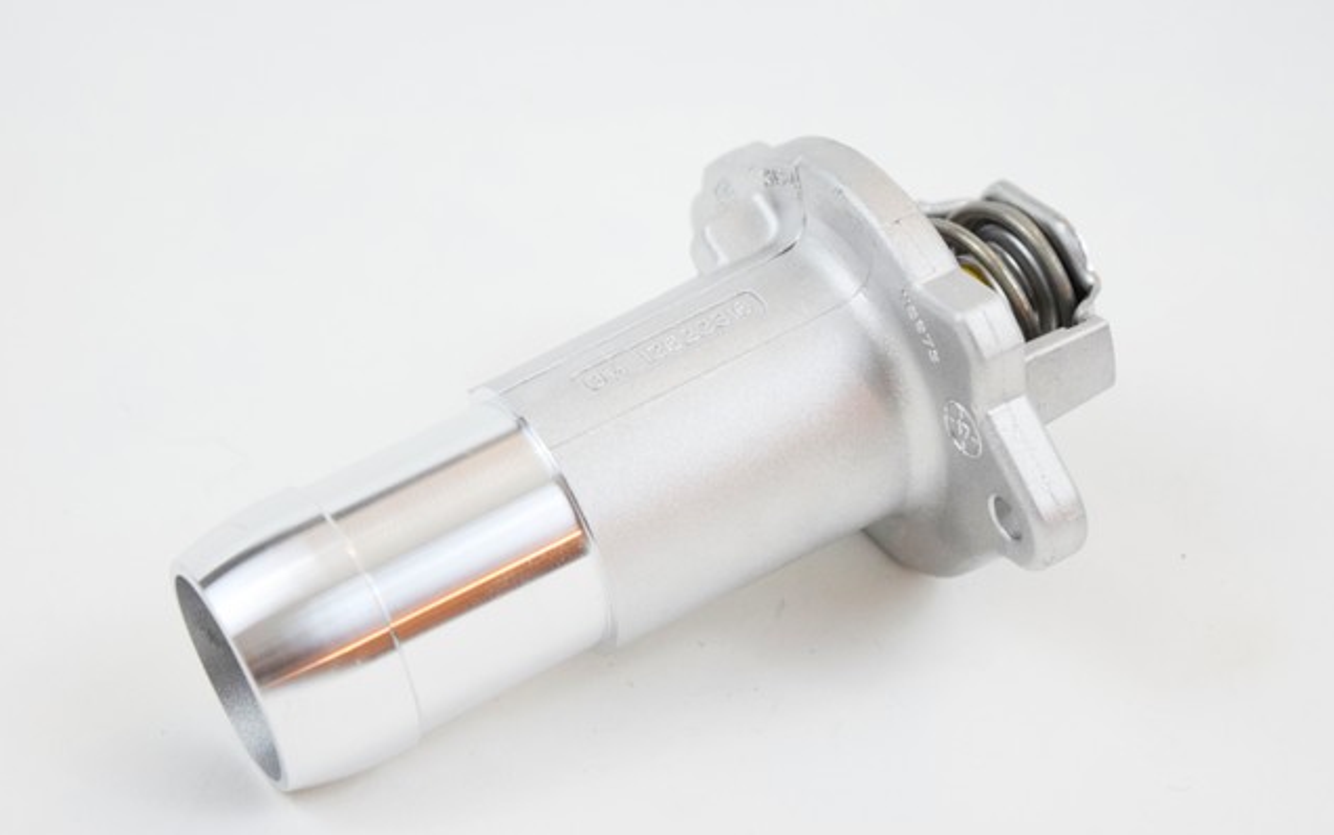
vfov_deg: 16.3
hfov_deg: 25.8
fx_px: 2909
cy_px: 431
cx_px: 667
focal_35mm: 80
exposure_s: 1/60
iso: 1600
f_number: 5.6
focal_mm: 52
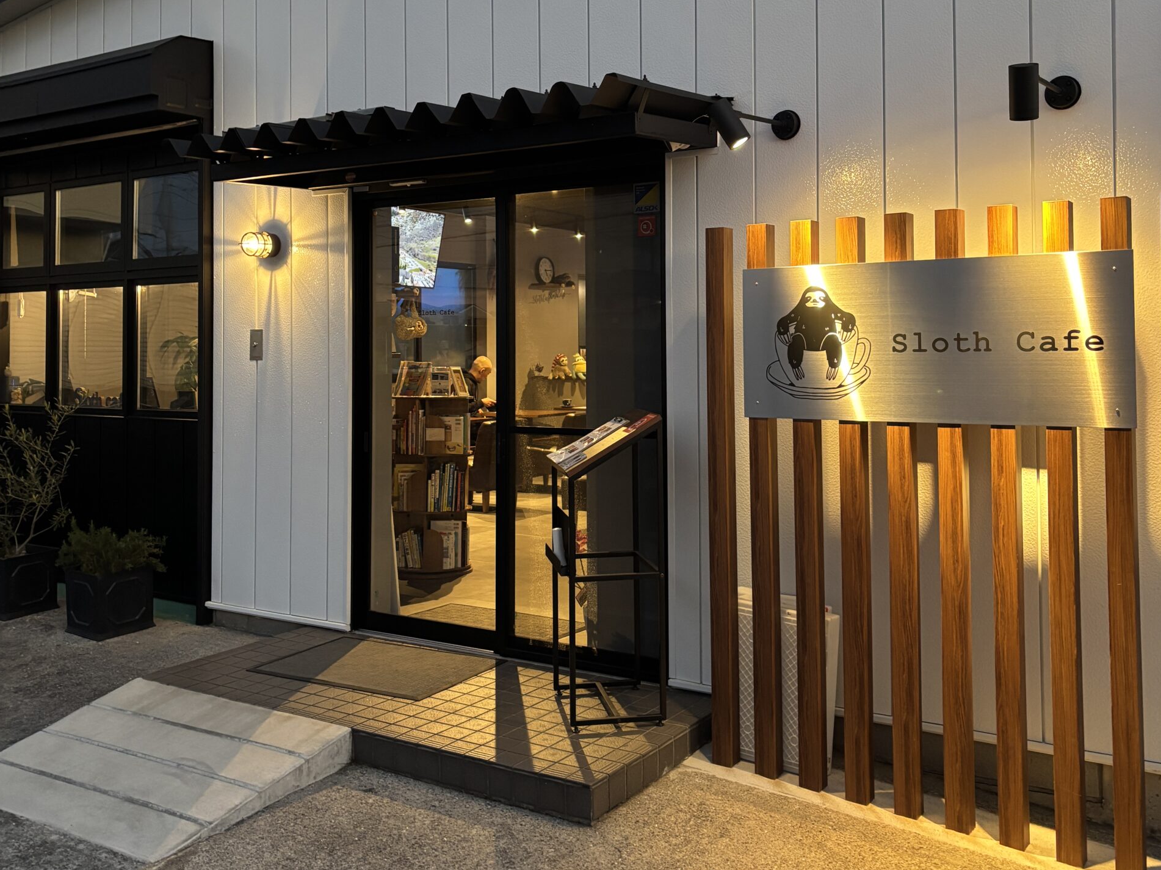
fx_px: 1174
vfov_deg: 40.3
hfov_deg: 52.6
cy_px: 307
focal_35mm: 35
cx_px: 582
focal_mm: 5.96
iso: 400
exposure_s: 1/50
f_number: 1.6
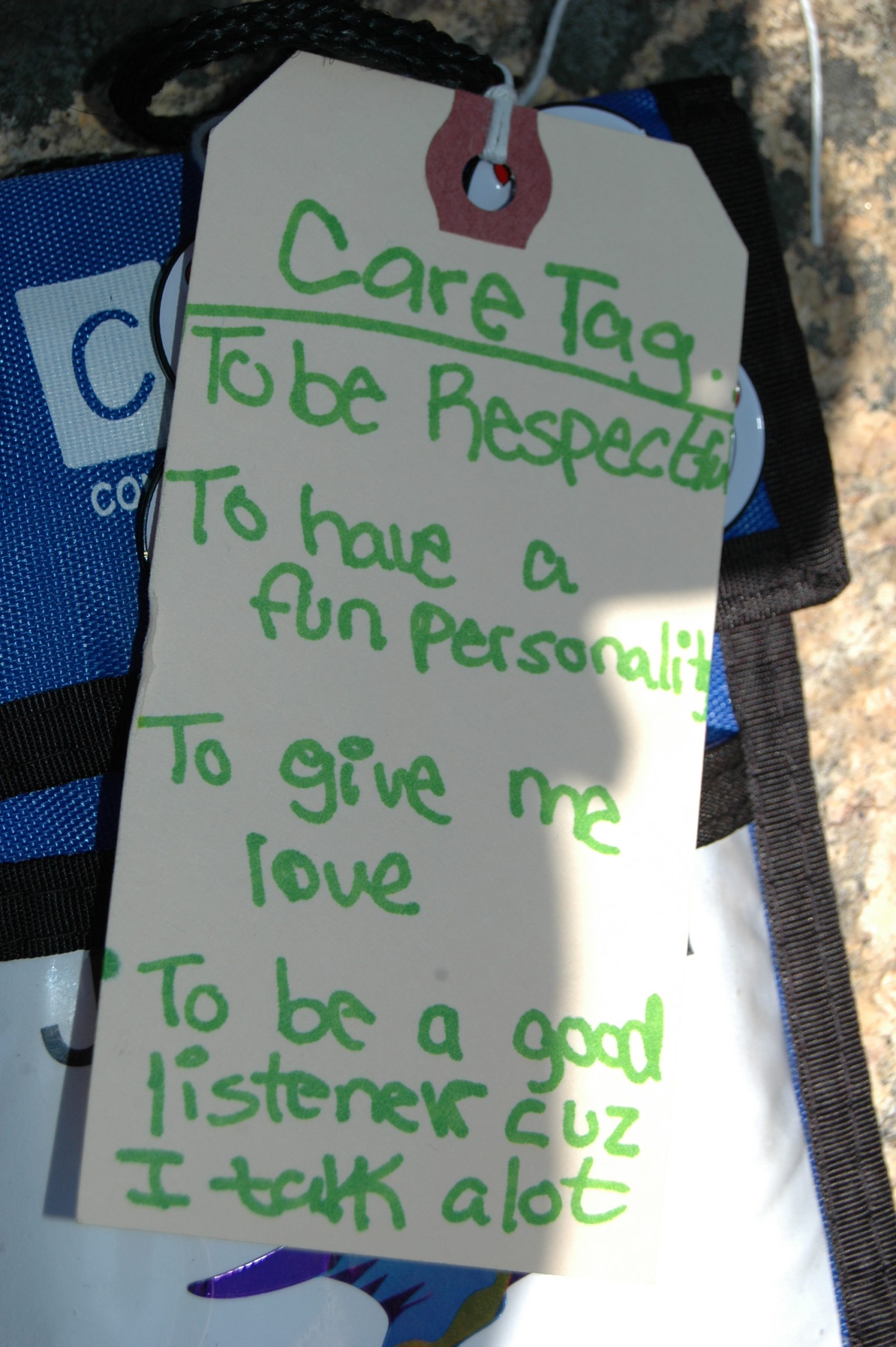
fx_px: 3086
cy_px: 674
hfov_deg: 16.5
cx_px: 448
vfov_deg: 24.6
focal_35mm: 82
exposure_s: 1/500
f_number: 8
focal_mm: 55
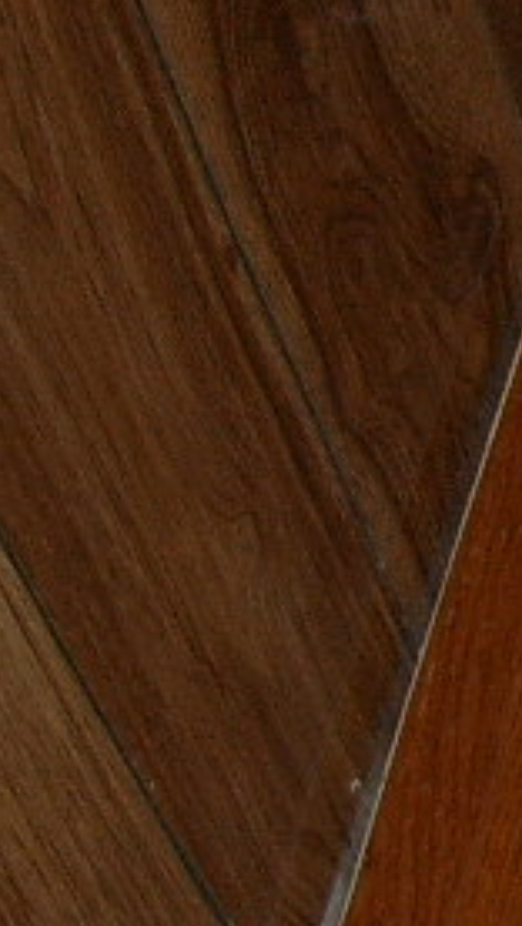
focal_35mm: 141
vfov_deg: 15.2
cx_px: 1553
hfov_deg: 7.6
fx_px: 3466
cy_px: 364
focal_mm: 5.8
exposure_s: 1/30
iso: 69
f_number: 5.8
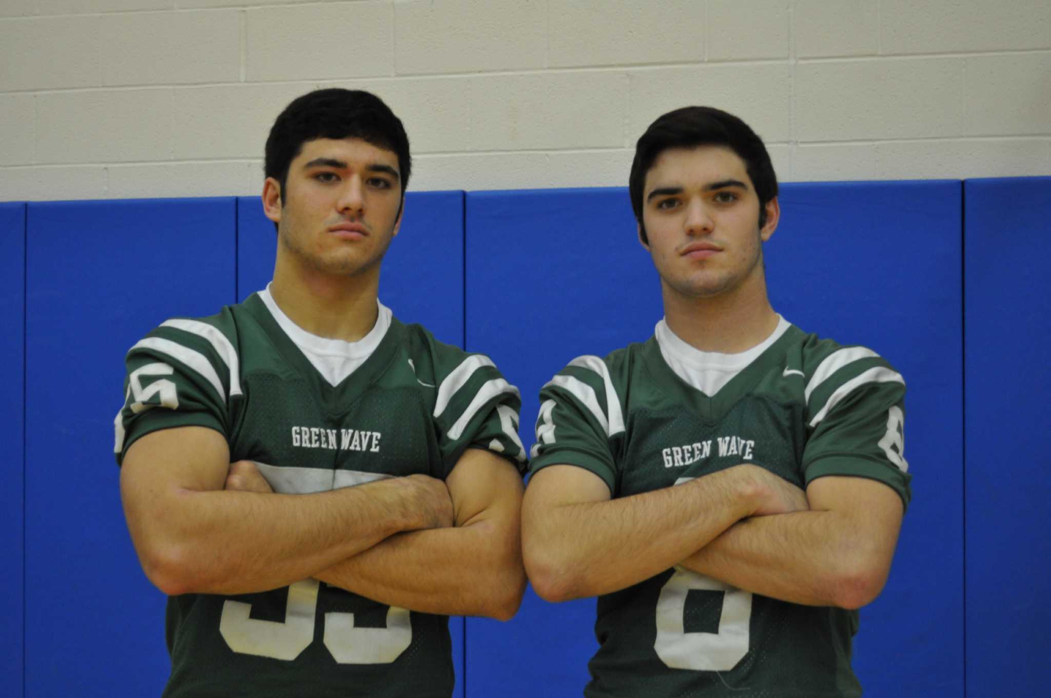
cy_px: 349
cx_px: 526
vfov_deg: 23.7
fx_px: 1662
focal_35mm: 57
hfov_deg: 35.1
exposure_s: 1/30
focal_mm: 38
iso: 800
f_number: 5
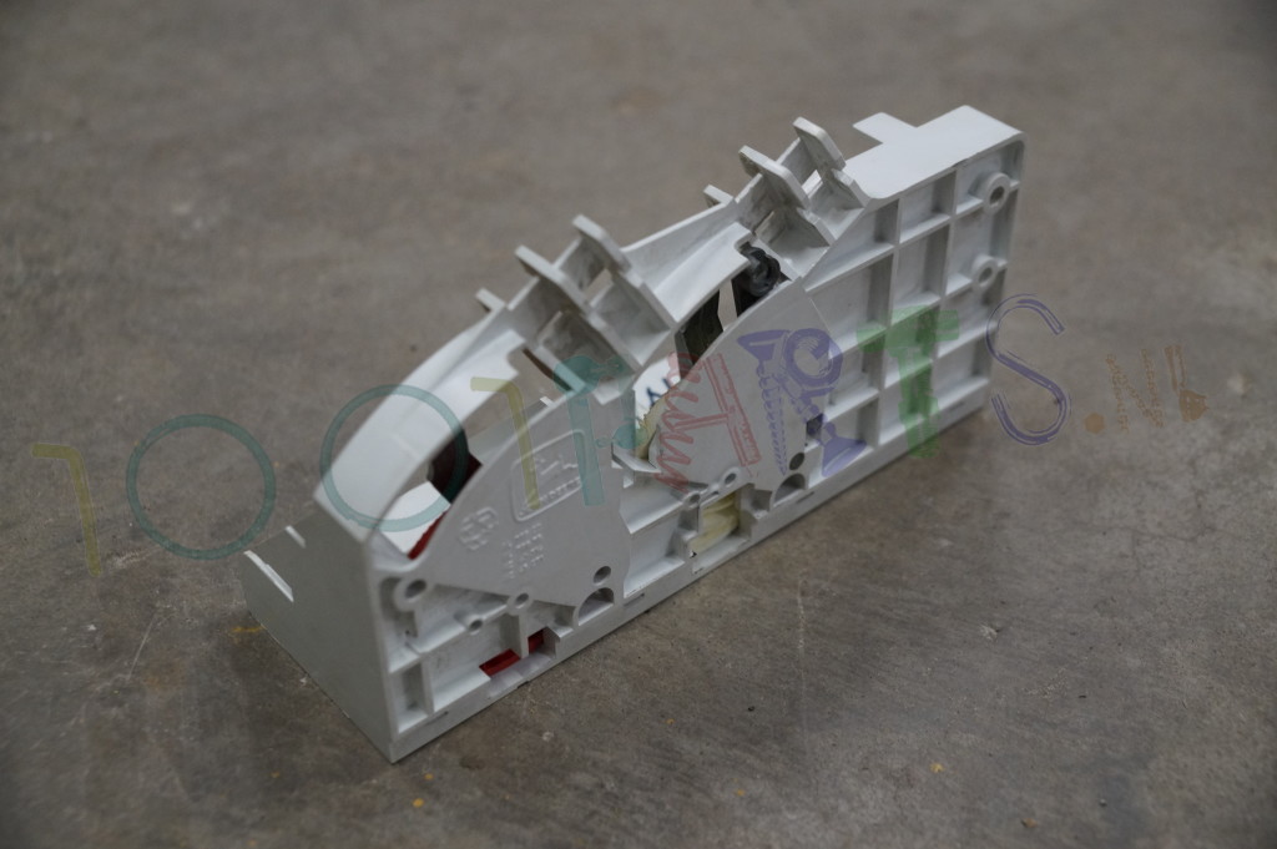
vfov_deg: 25.7
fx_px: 1861
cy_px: 424
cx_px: 638
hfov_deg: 37.9
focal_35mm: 52
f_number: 4.5
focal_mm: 35
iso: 1250
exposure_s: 1/60
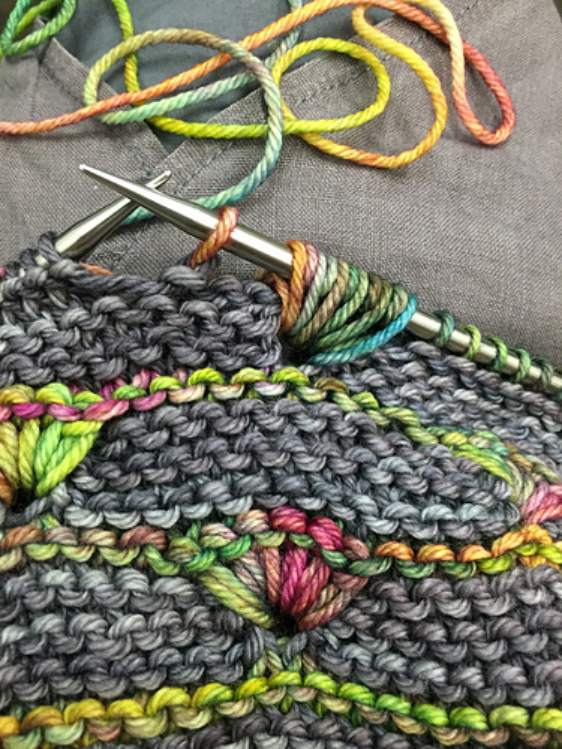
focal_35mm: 29
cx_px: 281
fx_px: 628
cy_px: 374
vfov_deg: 61.7
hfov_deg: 48.2
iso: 200
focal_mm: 4.15
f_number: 2.2
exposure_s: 1/30
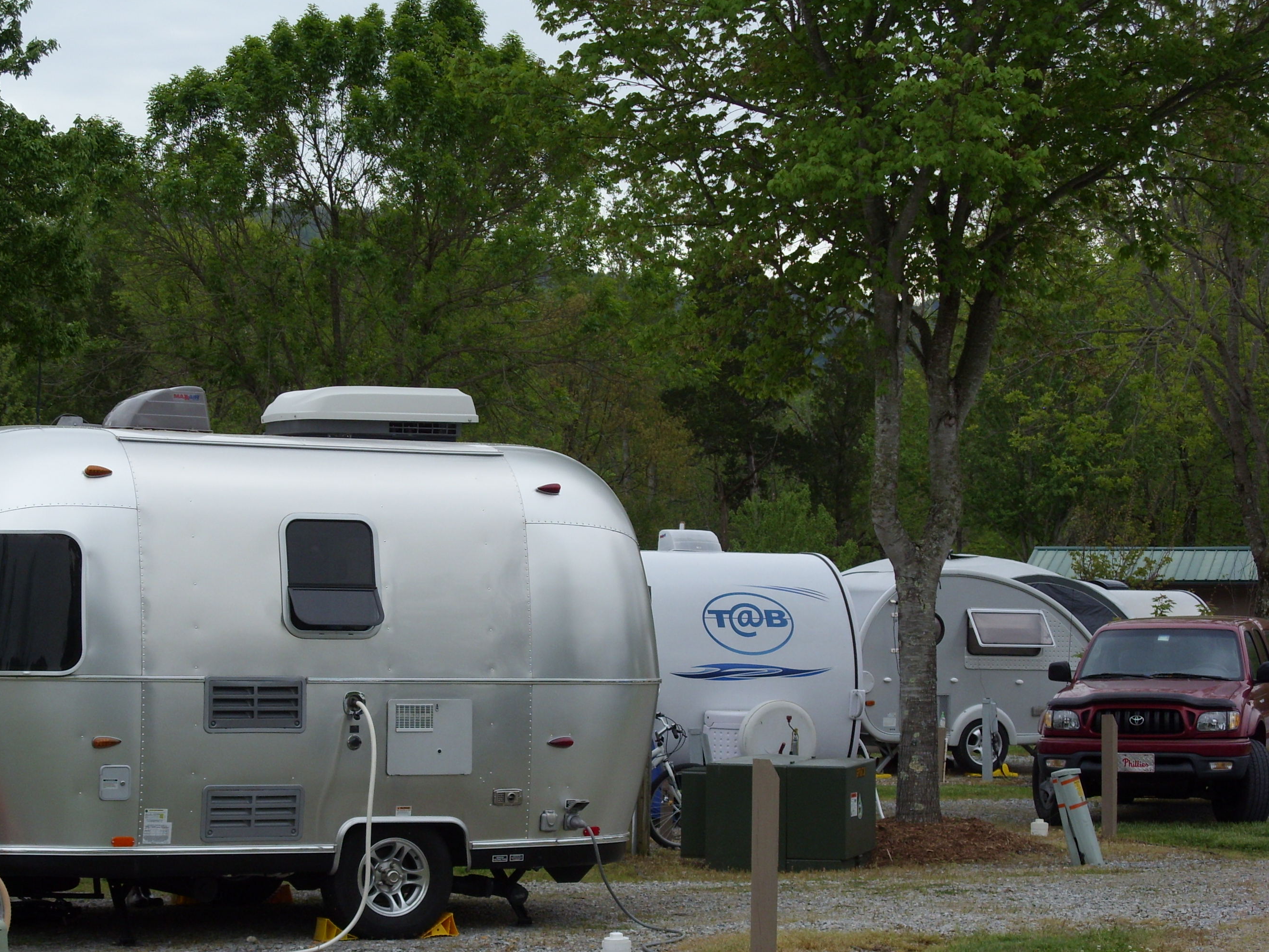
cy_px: 579
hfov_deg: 19.2
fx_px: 3739
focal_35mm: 102
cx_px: 502
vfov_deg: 14.5
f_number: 3.3
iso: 50
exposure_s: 1/250
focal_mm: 13.8
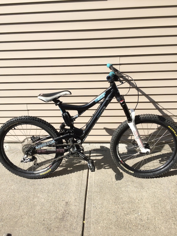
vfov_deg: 61.7
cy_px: 118
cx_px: 88
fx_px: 198
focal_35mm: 29
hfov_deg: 48.2
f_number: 2.2
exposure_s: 1/1580
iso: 32
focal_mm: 4.15
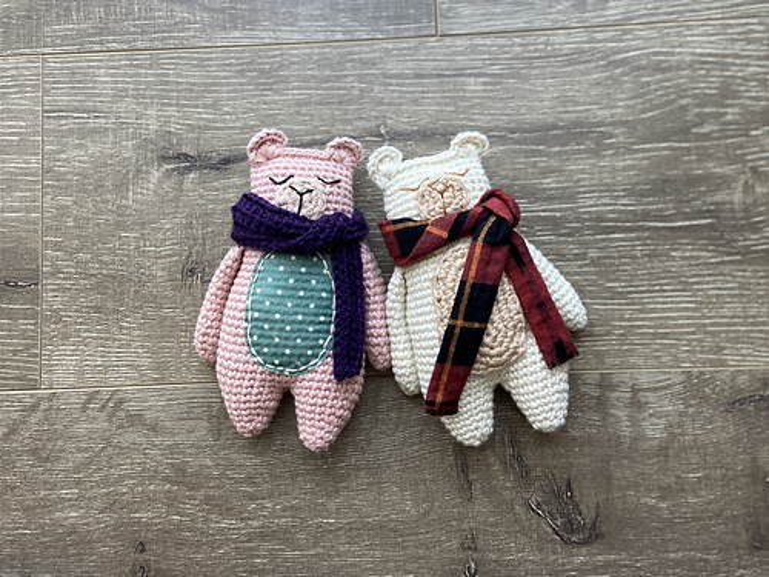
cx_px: 384
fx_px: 578
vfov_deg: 53.1
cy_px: 288
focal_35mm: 26
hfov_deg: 67.3
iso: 200
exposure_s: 1/60
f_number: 1.8
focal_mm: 4.25
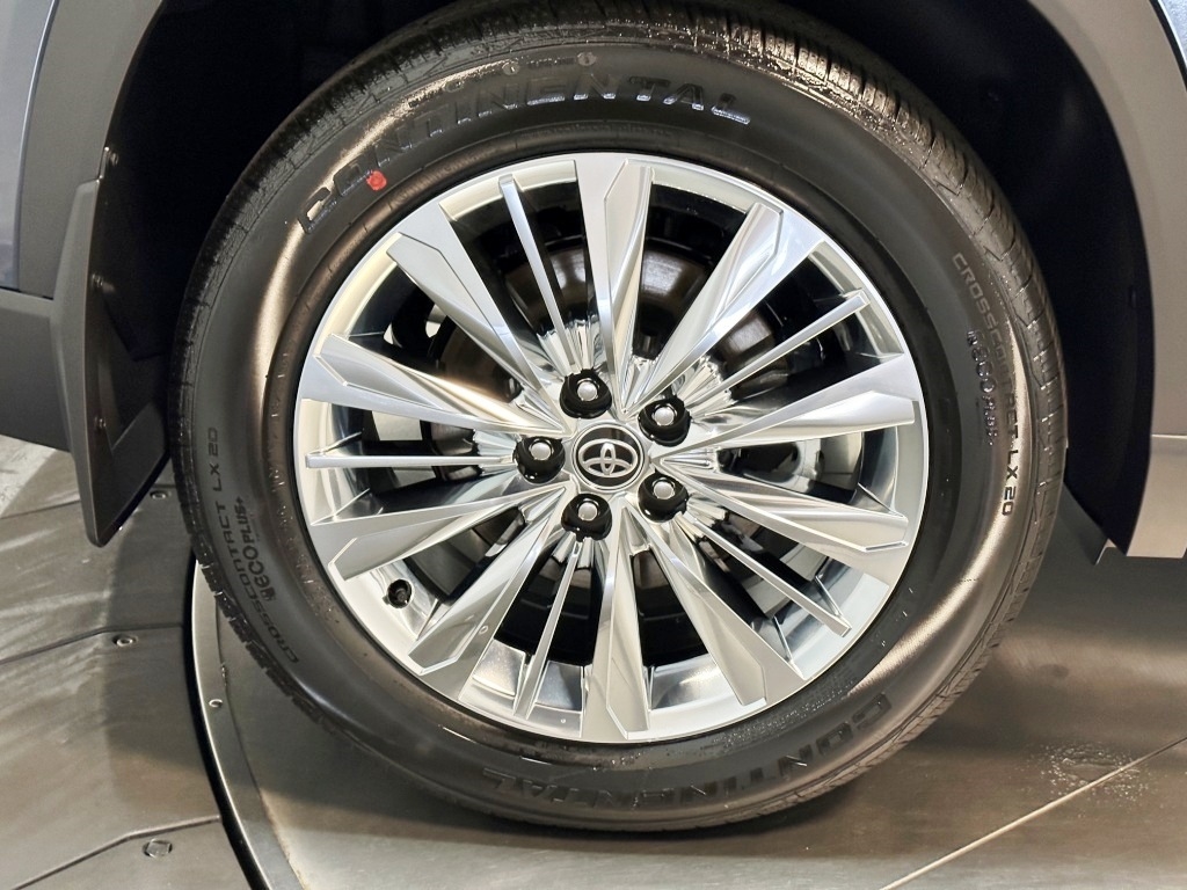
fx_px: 1646
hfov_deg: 39.7
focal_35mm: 48
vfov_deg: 30.3
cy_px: 445
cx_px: 594
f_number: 1.78
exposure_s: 1/30
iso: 400
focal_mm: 6.86
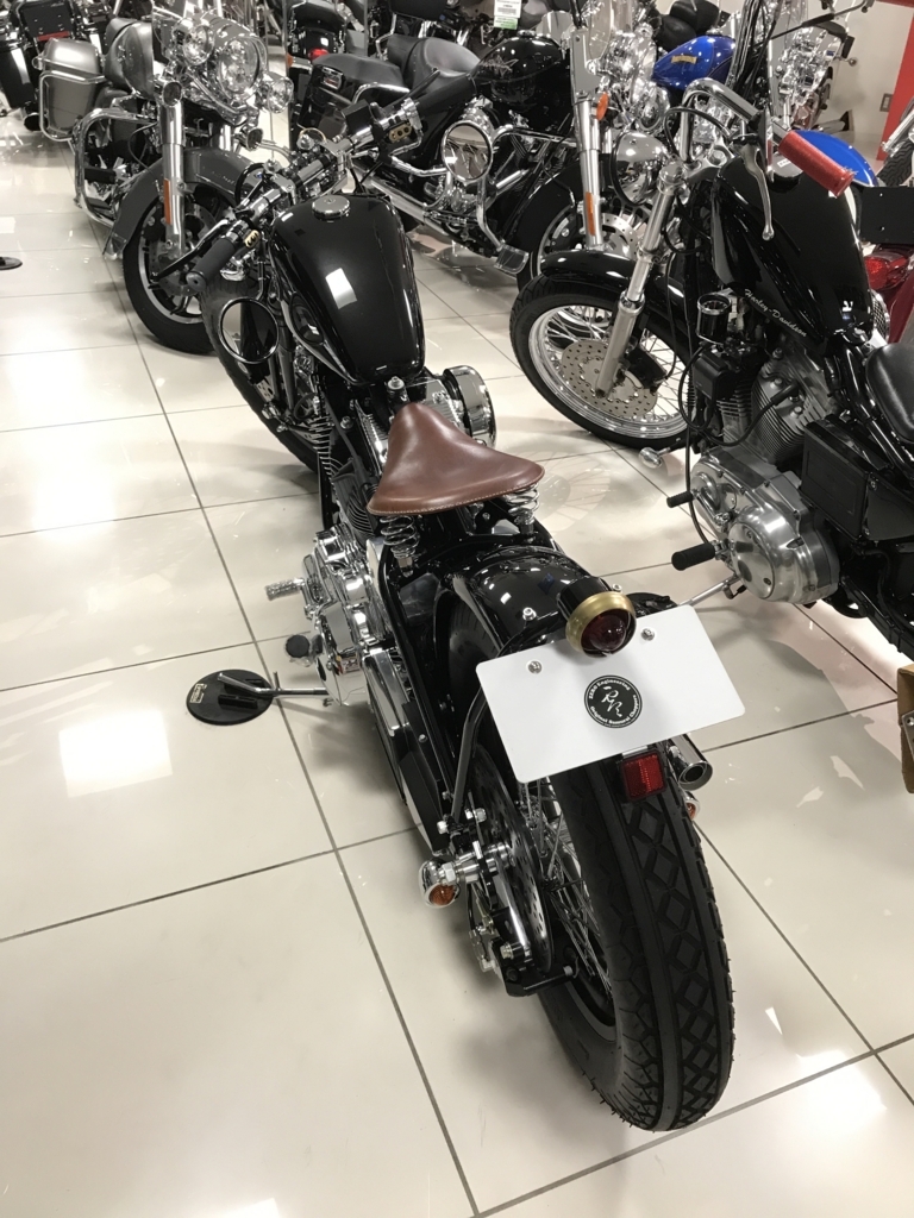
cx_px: 457
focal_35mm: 28
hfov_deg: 49.7
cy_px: 609
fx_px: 986
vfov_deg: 63.4
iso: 64
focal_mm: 3.99
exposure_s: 1/17
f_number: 1.8
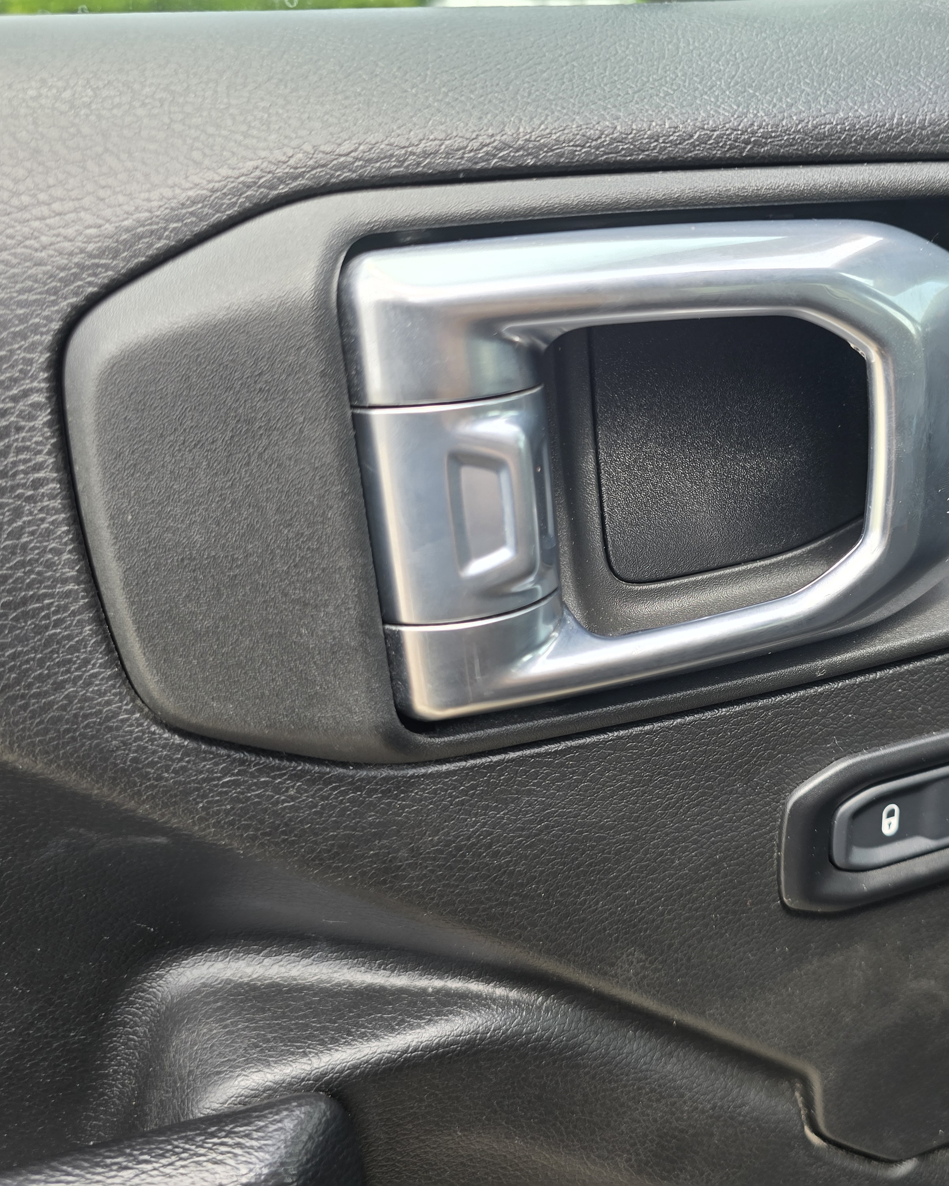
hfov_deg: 47.3
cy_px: 592
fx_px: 1053
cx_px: 671
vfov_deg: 58.8
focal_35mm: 30
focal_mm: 6.3
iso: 20
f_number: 1.7
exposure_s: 1/180
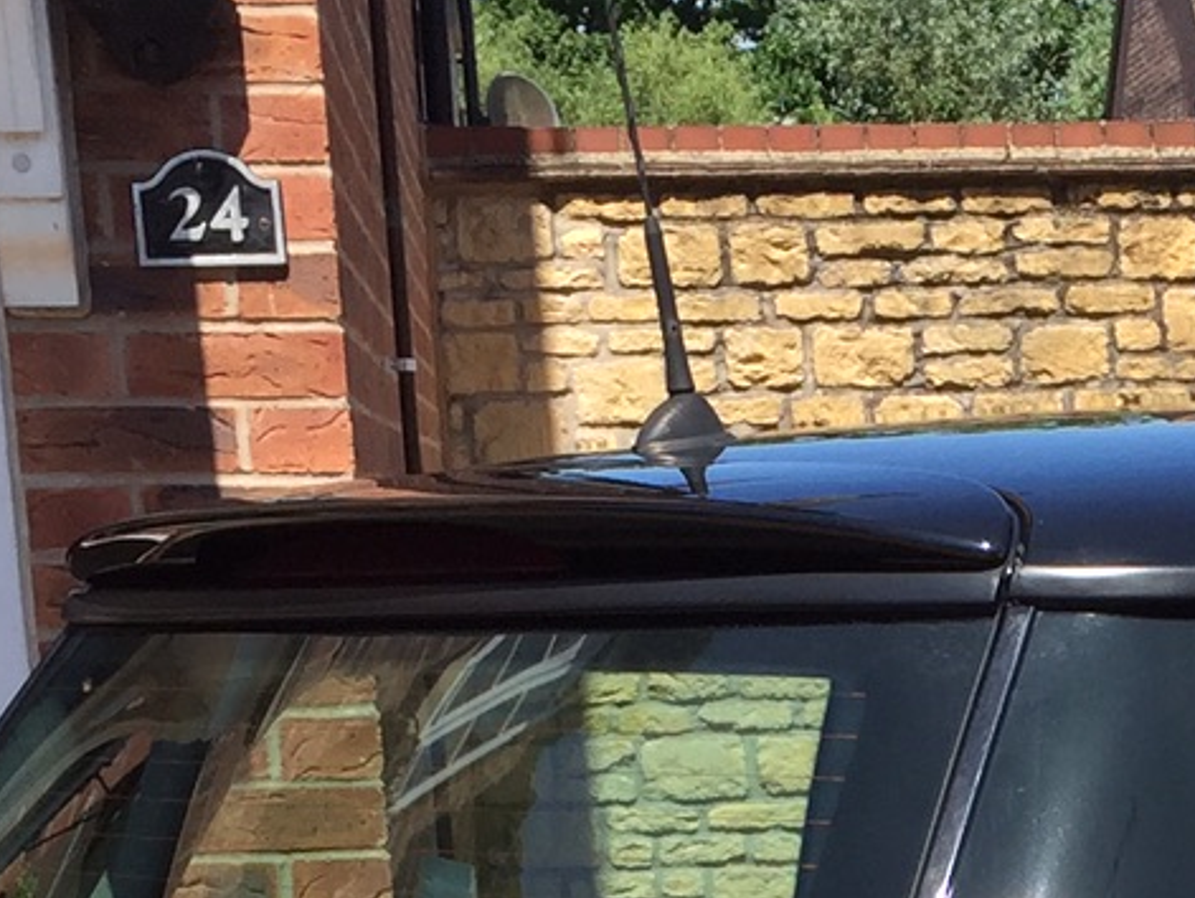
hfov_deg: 15.0
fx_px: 4353
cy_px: 1512
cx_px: 1469
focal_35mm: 126
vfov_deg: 11.1
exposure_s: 1/964
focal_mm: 4.15
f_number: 2.2
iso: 32
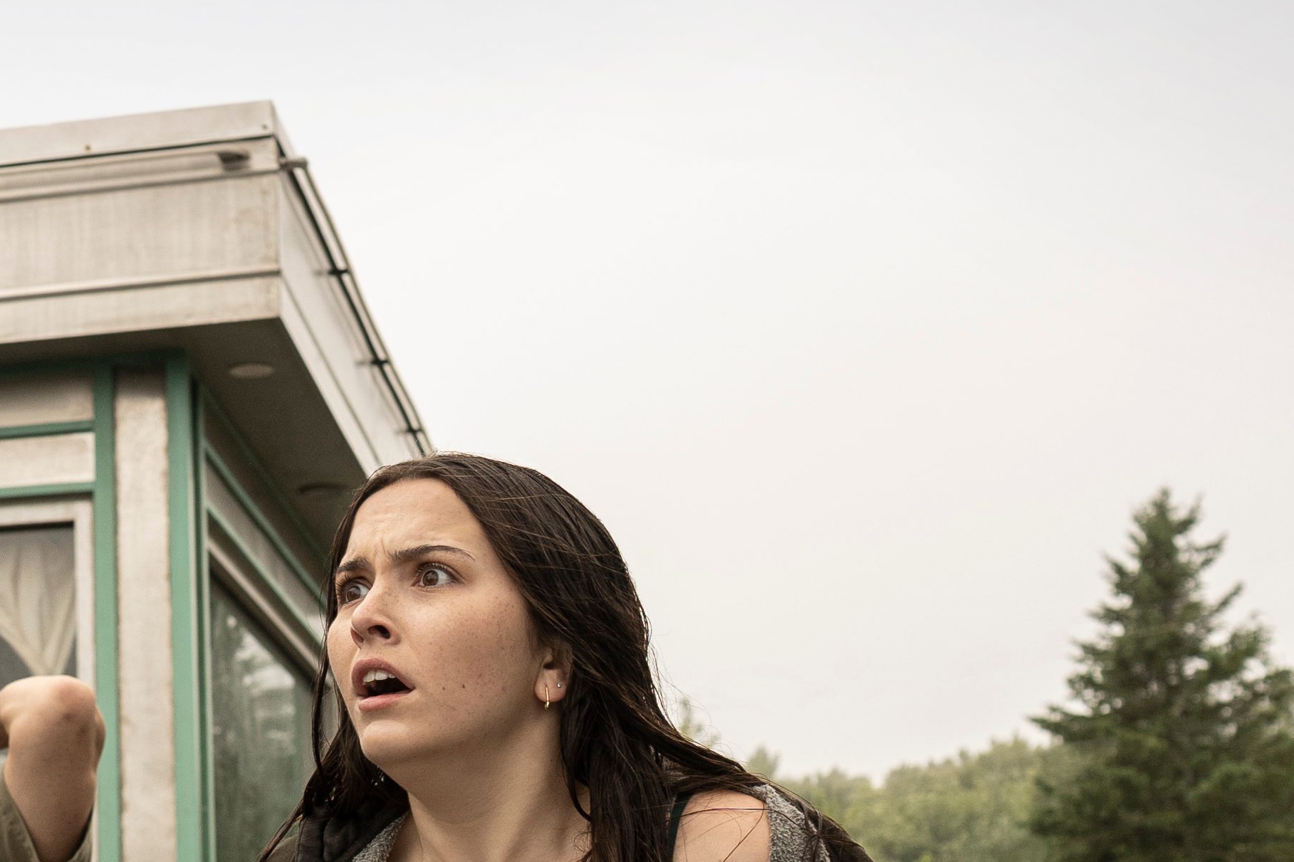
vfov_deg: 17.3
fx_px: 2803
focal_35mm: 78
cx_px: -38
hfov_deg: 24.6
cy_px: 714
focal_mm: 24
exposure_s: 1/640
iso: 400
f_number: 4
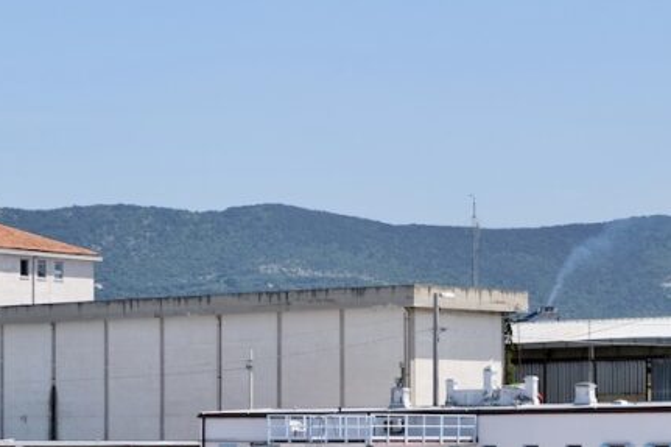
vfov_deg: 9.4
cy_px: 401
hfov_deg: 13.9
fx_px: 2701
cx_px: -59
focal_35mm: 145
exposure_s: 1/750
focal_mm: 40.8
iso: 160
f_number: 5.6
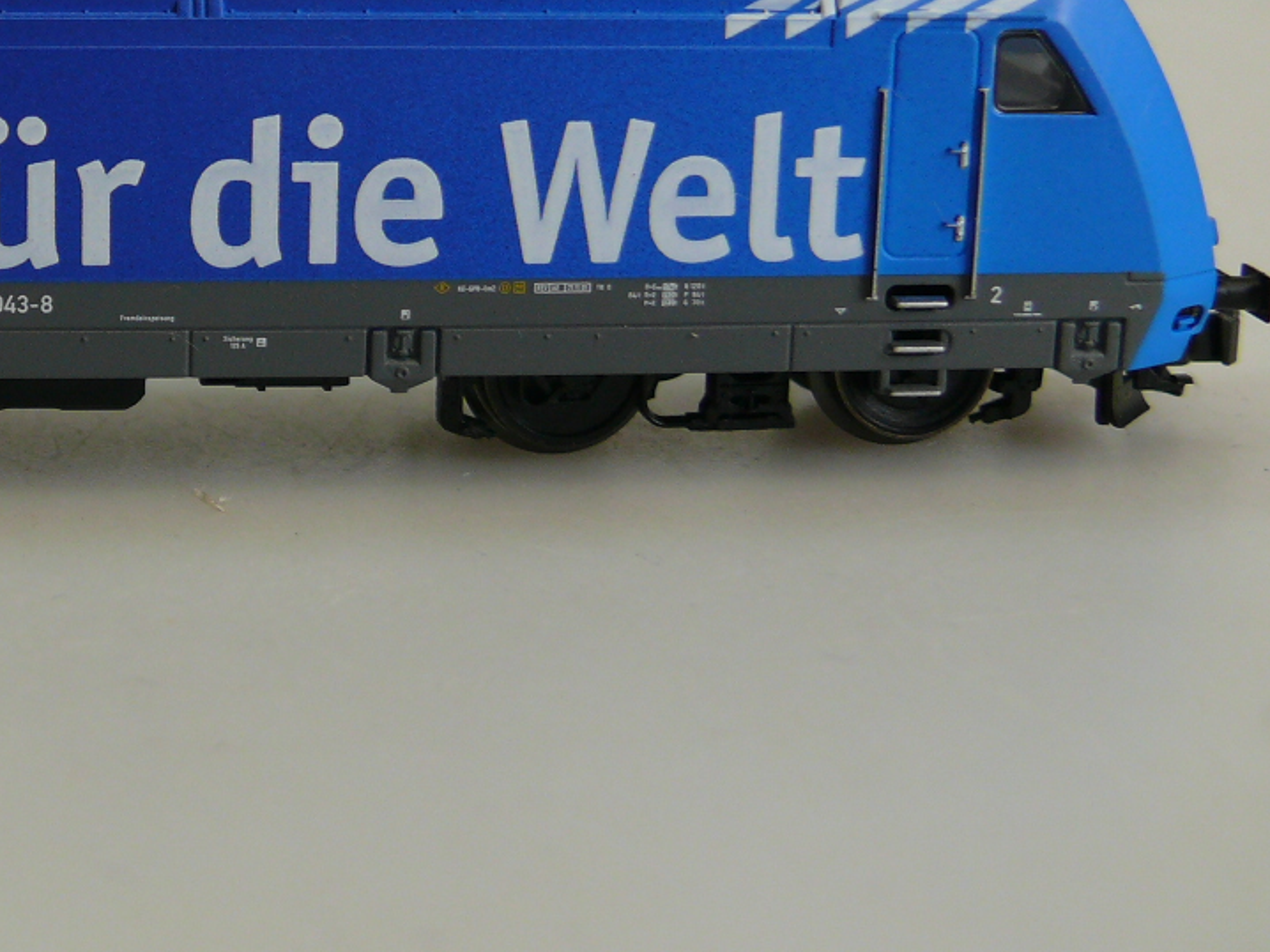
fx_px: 2861
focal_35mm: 78
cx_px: 7
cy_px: 73
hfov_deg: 24.0
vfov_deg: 18.5
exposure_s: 1/100
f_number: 3.2
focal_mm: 7.4
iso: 100
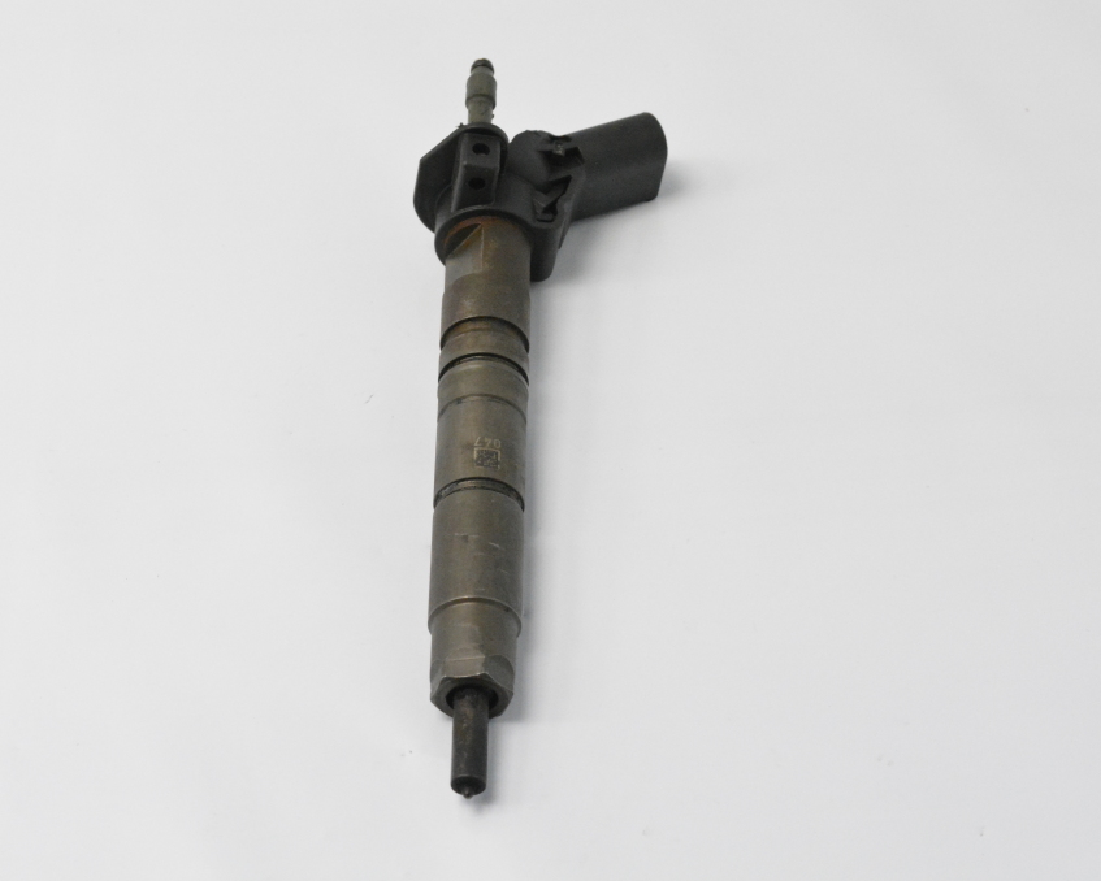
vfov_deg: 16.4
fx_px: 3050
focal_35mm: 94
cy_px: 442
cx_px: 582
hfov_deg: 20.5
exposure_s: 1/640
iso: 6400
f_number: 13
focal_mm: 55
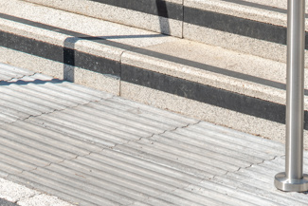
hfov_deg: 12.4
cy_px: 53
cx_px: 189
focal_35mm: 166
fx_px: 1421
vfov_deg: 8.3
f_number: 11
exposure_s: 1/20
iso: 64
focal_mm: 45
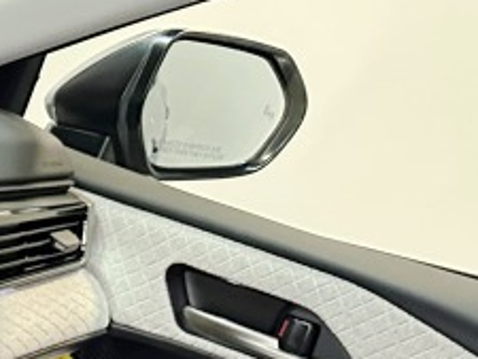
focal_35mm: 109
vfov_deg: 11.8
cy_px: 775
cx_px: -508
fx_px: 1506
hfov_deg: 14.6
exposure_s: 1/40
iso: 800
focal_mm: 6.86
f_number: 1.78
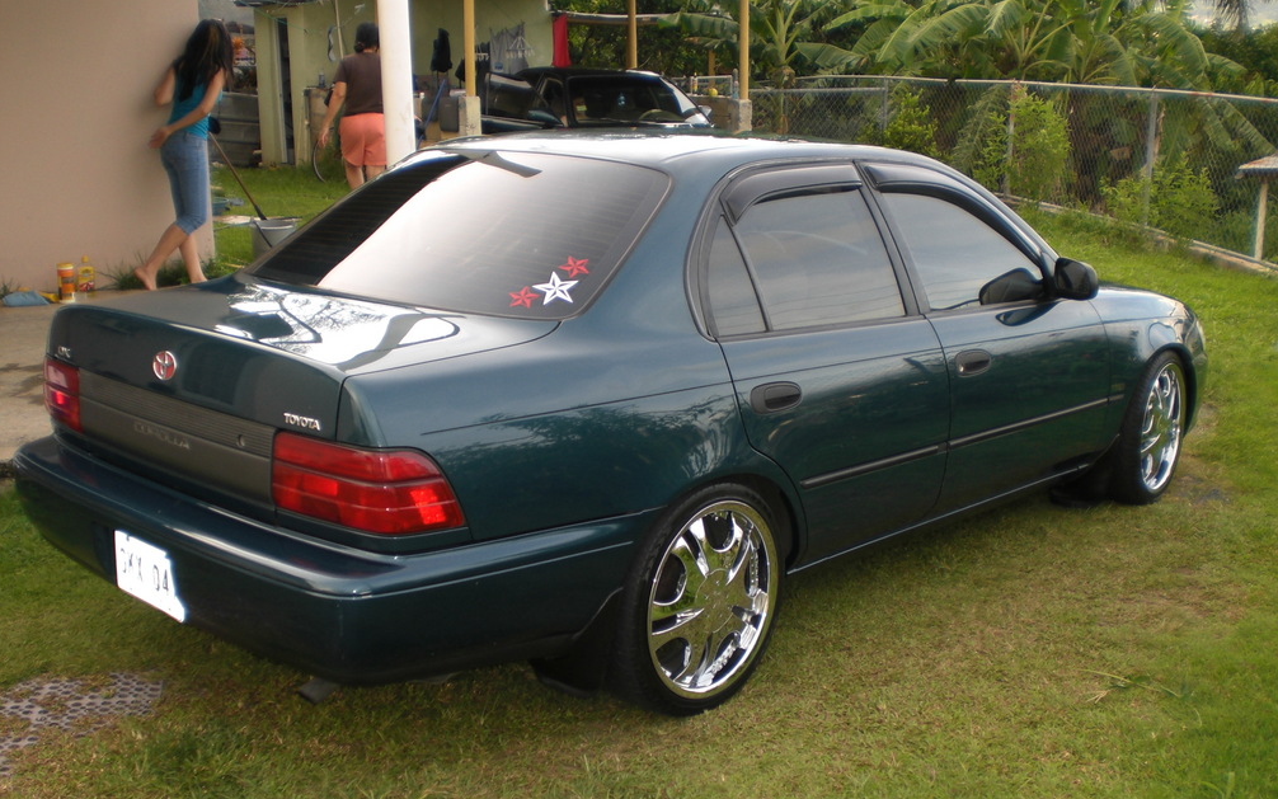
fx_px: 1428
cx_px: 649
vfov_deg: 31.3
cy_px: 415
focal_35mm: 41
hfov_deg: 48.2
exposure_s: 1/80
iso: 50
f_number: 3.1
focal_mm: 6.3
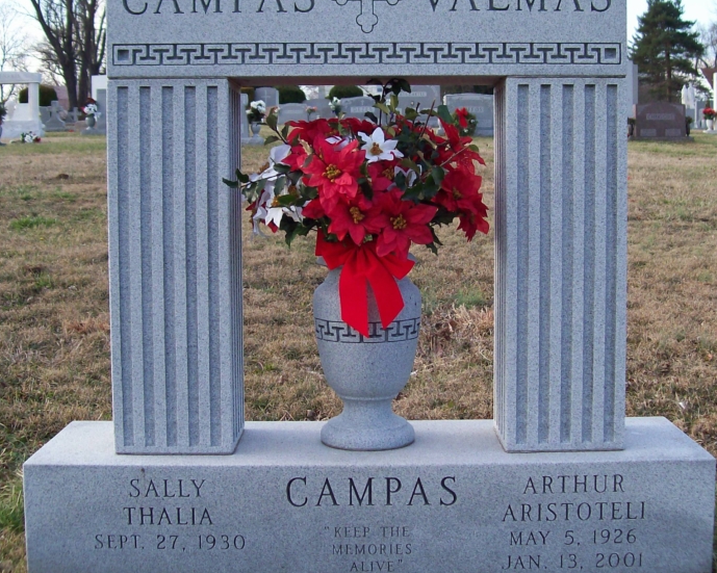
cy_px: 248
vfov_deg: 29.6
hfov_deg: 36.7
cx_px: 376
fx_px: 1082
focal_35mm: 51
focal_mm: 6
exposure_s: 1/354
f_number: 2.7
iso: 80
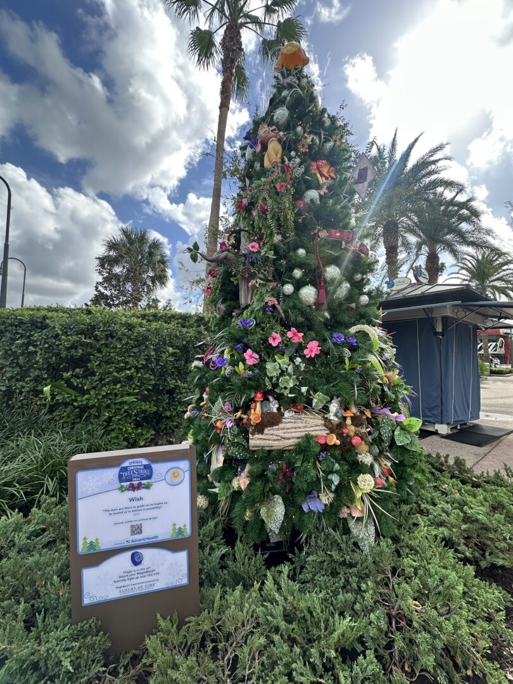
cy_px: 342
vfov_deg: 102.1
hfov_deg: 85.7
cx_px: 256
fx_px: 277
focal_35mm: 14
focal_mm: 2.22
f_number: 2.2
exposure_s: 1/698
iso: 40
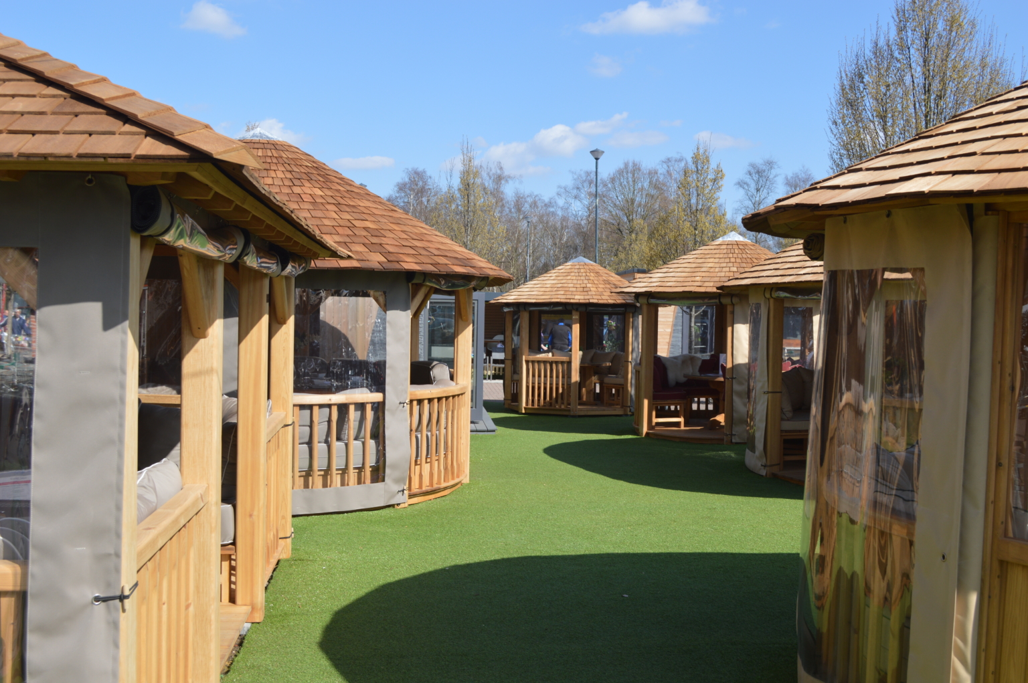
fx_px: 1027
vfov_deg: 36.8
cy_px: 342
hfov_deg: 53.2
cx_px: 514
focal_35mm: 36
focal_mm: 24
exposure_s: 1/200
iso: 100
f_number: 7.1
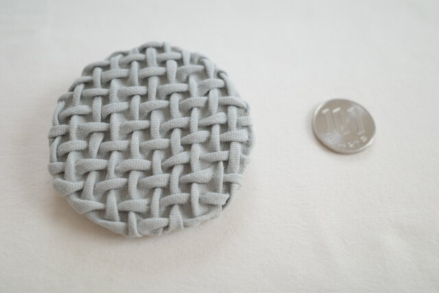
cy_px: 146
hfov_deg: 65.5
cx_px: 220
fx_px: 341
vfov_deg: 46.4
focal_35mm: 28
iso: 800
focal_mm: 18.3
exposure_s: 1/30
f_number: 2.8
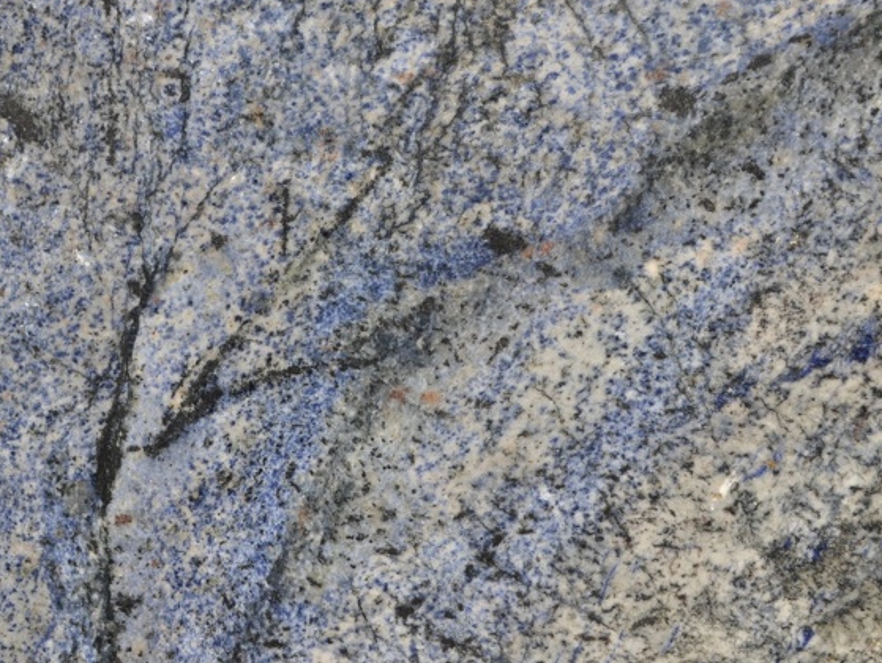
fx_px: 1249
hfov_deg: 38.8
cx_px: 398
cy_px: 295
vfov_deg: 29.7
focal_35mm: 49
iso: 200
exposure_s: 1/320
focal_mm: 24
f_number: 11
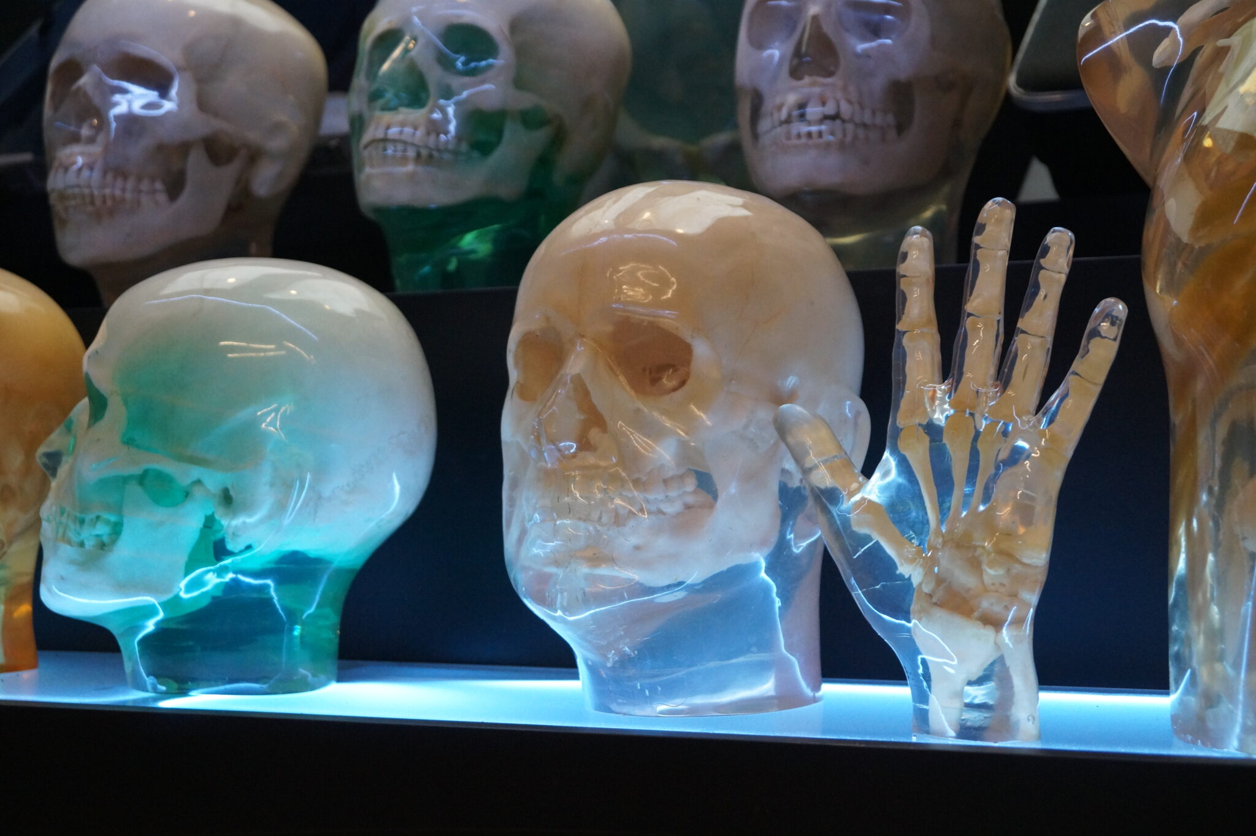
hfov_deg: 29.9
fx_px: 2354
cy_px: 418
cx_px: 628
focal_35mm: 68
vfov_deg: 20.1
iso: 1250
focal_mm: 45
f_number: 5.6
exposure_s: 1/160
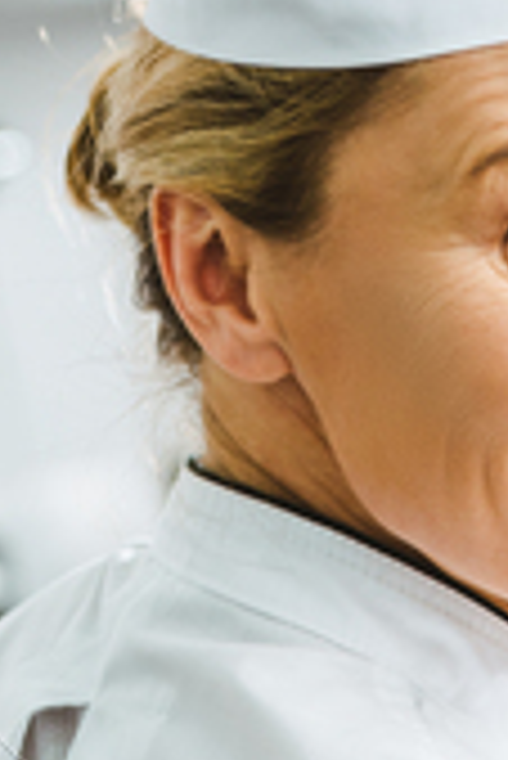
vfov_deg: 4.6
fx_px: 9399
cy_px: 980
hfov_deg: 3.1
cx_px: 931
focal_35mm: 445
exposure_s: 1/200
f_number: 3.5
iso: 64
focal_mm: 85
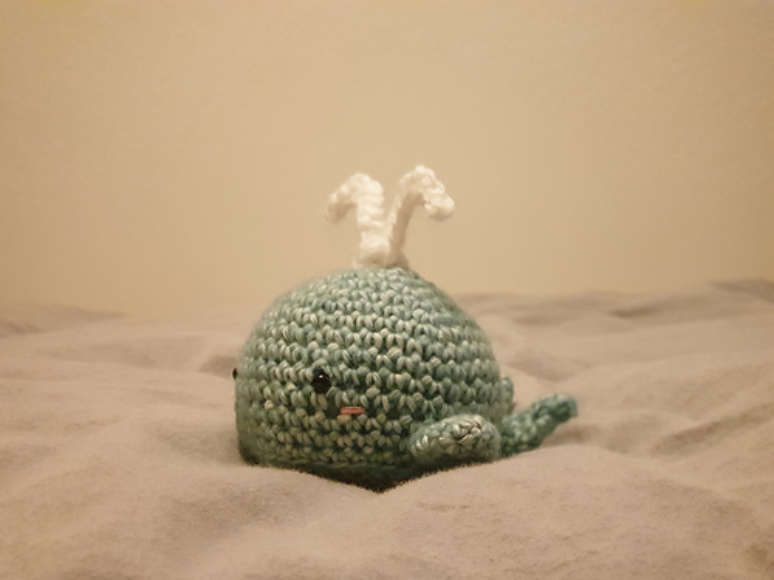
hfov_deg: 36.8
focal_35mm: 52
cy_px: 290
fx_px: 1163
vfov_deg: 28.0
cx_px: 387
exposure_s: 1/25
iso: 1250
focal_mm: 6
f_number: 2.4
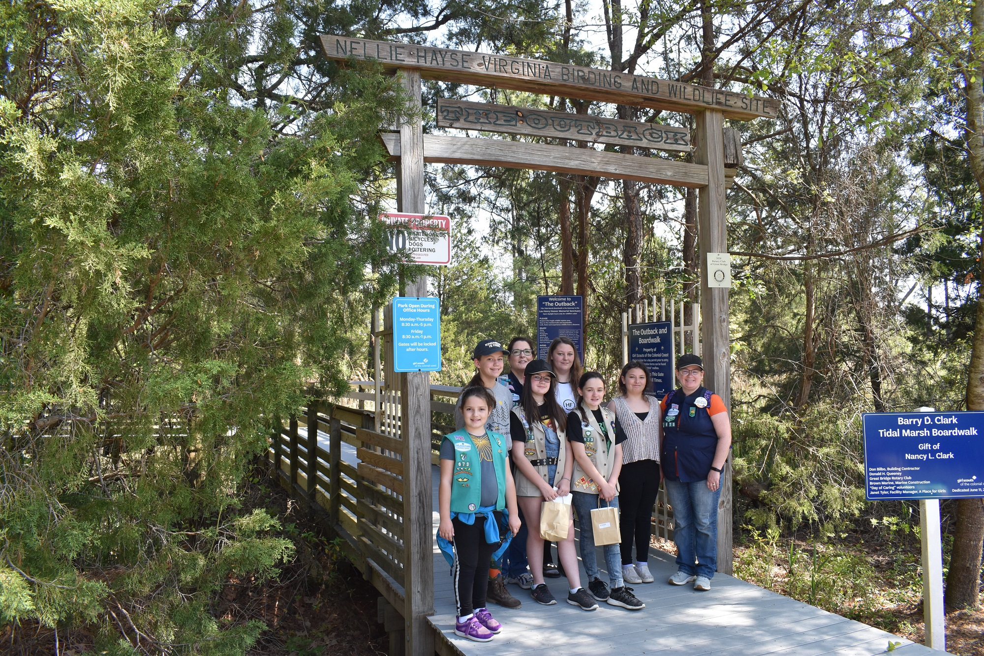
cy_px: 328
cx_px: 492
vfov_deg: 47.9
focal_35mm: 27
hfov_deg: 67.4
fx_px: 738
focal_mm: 18
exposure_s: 1/200
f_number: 7.1
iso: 400
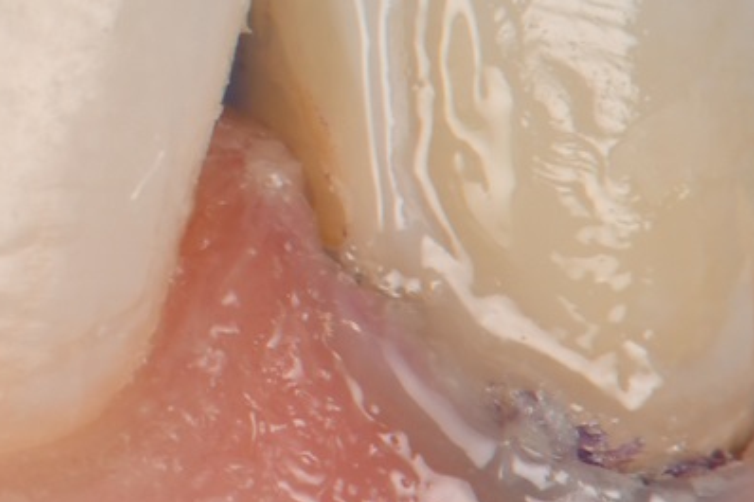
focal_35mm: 545
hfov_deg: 3.8
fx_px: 11409
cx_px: -544
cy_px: -222
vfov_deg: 2.5
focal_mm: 105
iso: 200
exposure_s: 1/160
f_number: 32
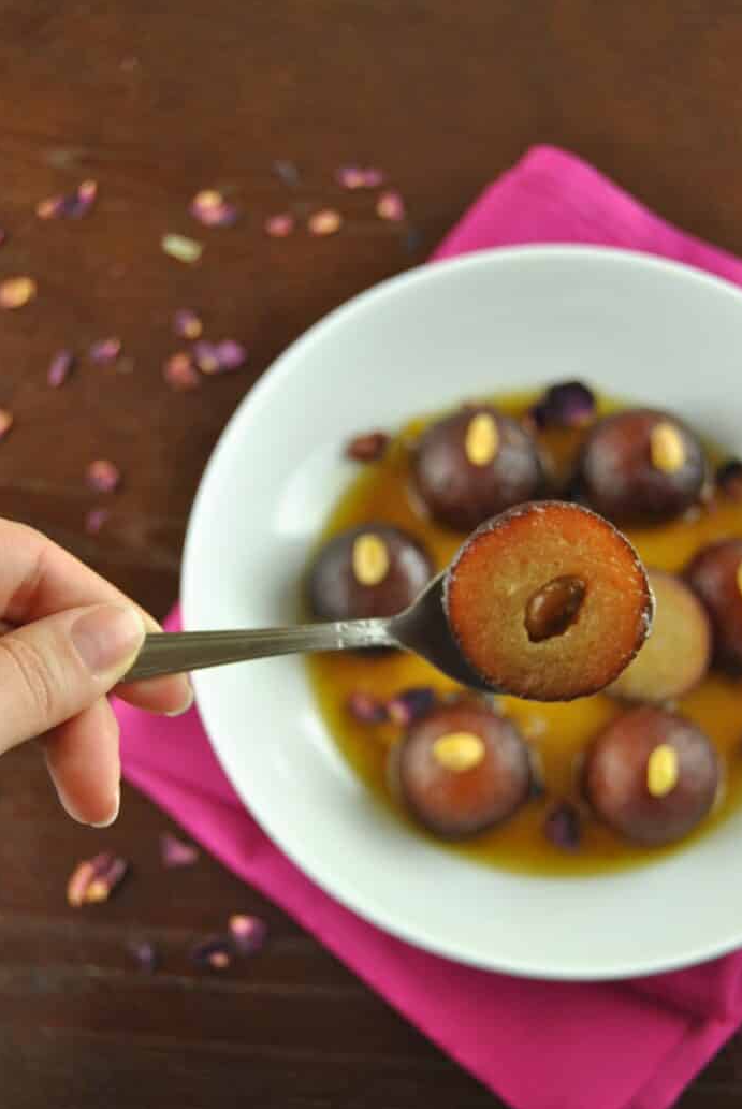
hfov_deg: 27.1
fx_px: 1542
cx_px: 382
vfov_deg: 39.6
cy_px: 574
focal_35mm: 50
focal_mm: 32
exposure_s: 1/50
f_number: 4.5
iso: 200
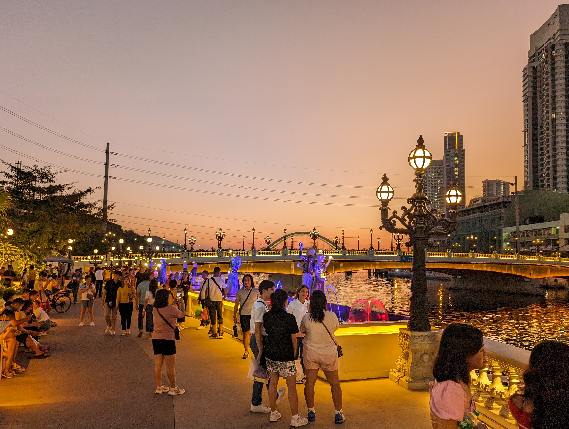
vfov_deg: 48.2
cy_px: 242
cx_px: 265
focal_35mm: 29
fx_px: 477
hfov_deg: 61.5
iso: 120
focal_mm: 6.9
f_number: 1.68
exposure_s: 1/60
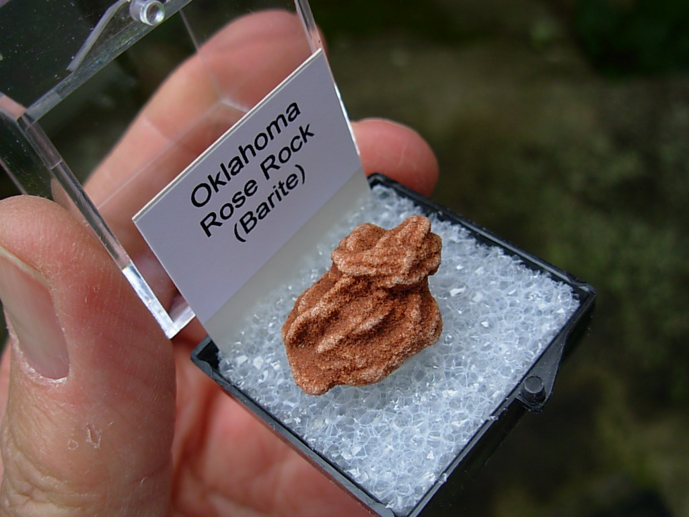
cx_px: 344
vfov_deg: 37.7
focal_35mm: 38
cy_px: 258
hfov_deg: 49.0
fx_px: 756
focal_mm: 6.3
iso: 50
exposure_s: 1/395
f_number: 2.9
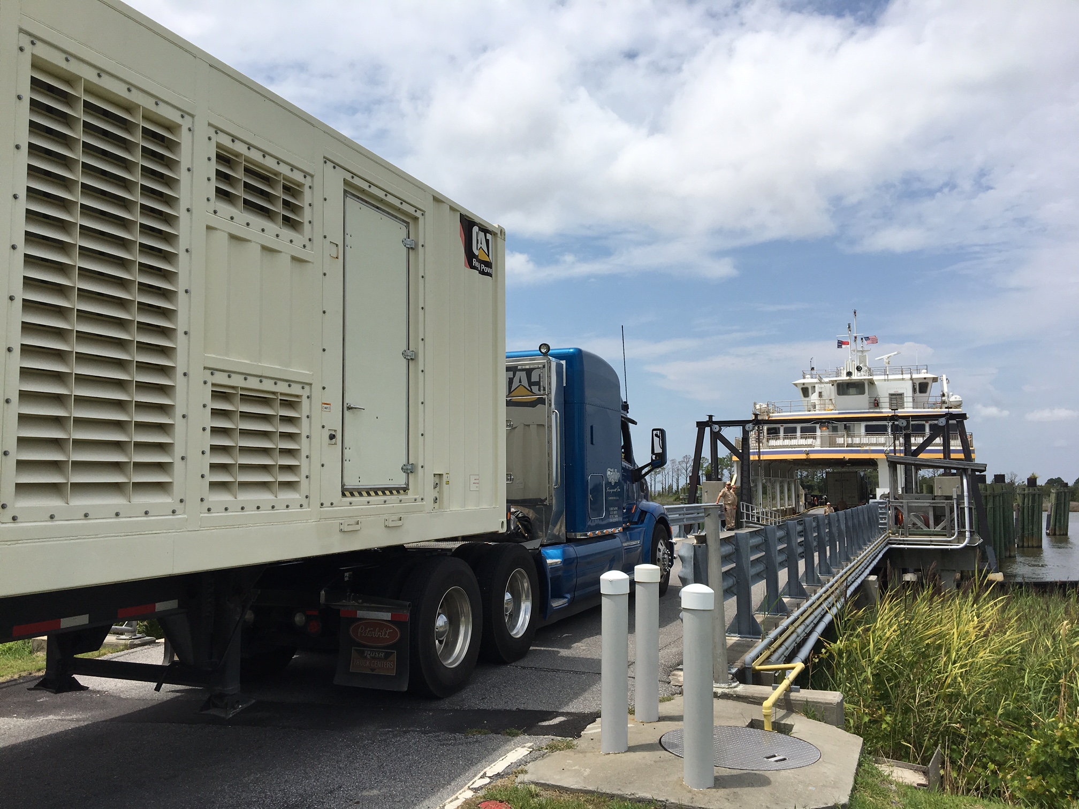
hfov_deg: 61.7
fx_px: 904
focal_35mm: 29
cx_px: 540
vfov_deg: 48.2
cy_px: 404
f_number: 2.2
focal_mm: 4.15
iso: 25
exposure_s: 1/3205
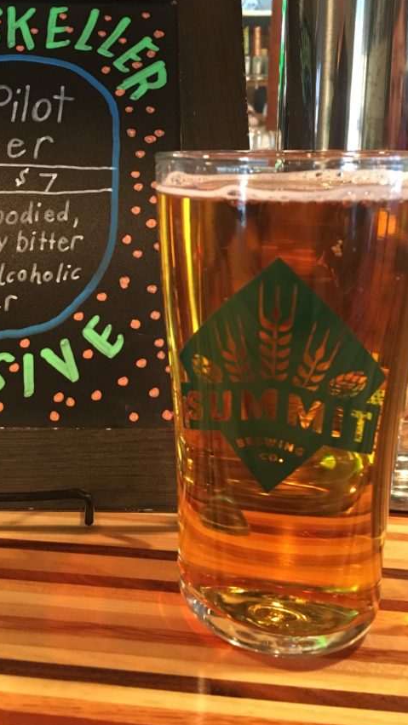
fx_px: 730
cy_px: 294
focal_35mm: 38
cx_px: 112
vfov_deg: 52.5
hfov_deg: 30.8
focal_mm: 4.15
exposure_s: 1/30
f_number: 2.2
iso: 200
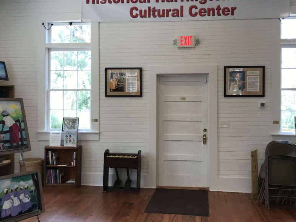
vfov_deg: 38.6
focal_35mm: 37
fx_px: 316
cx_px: 159
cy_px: 103
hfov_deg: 50.1
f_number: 1.8
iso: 32
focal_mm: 3.99
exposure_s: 1/60
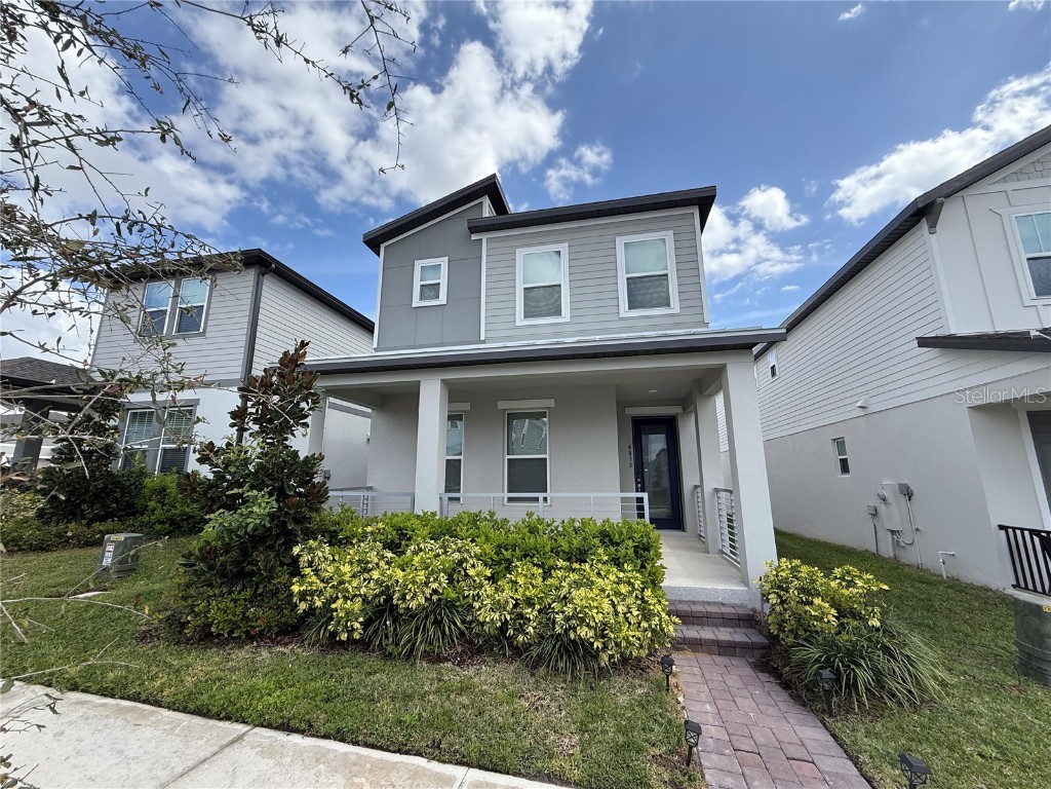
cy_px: 394
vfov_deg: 85.7
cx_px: 526
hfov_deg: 102.1
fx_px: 425
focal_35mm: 14
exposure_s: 1/1285
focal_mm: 2.22
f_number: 2.2
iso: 64
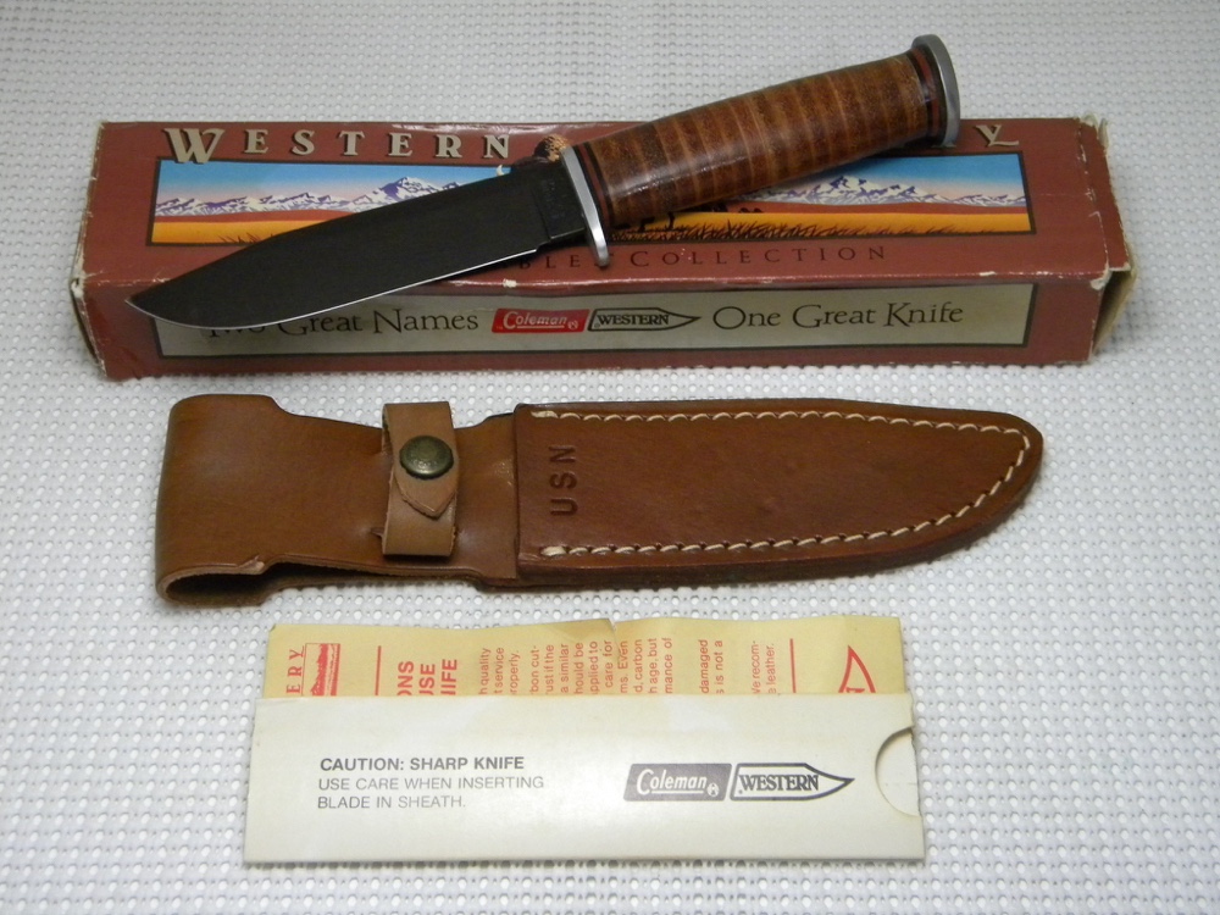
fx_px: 1974
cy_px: 458
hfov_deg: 34.3
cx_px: 610
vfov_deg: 26.1
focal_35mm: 56
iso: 400
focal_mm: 10.1
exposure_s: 1/31.6
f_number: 4.1
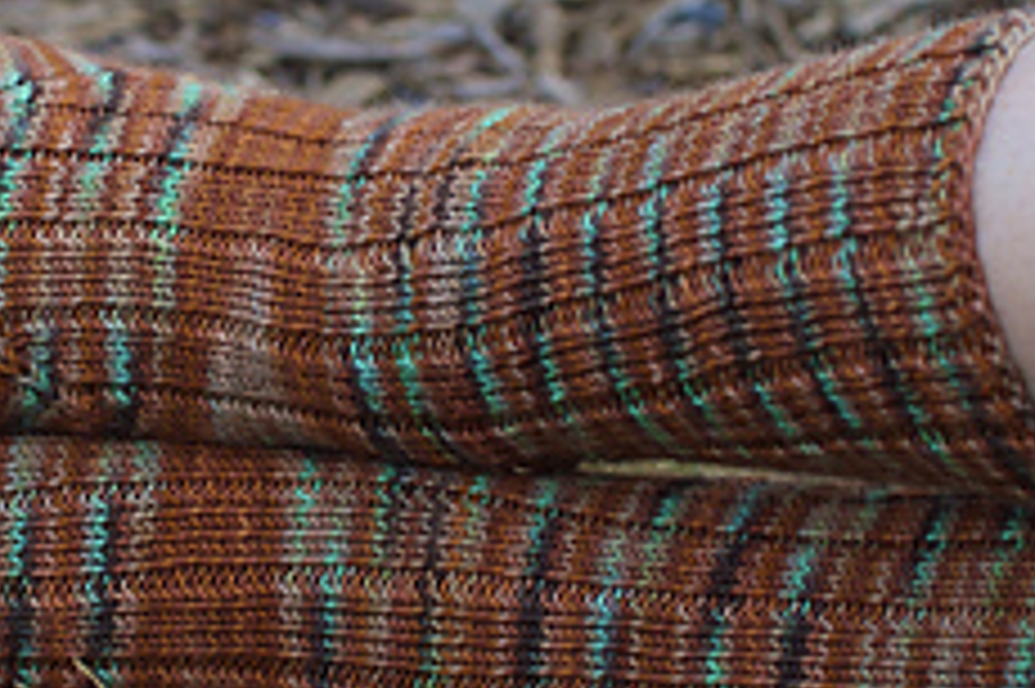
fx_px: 3278
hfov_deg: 17.8
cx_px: 230
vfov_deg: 12.0
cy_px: 313
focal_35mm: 114
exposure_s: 1/200
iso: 100
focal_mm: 35
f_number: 5
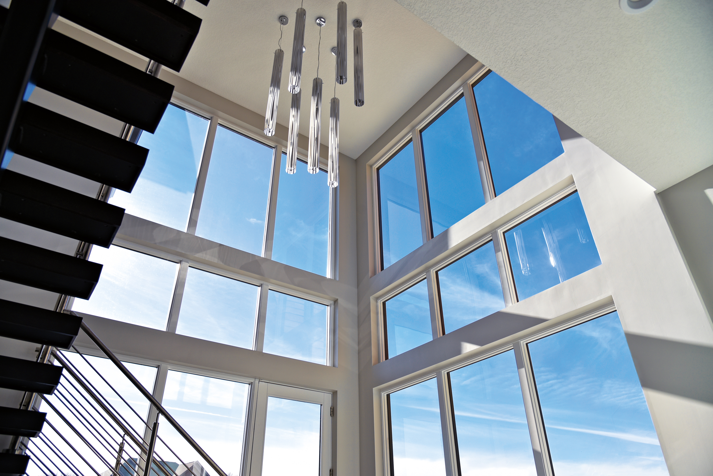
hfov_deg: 73.7
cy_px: 238
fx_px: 475
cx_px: 356
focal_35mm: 24
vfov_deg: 53.2
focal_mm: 24
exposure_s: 1/100
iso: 100
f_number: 5
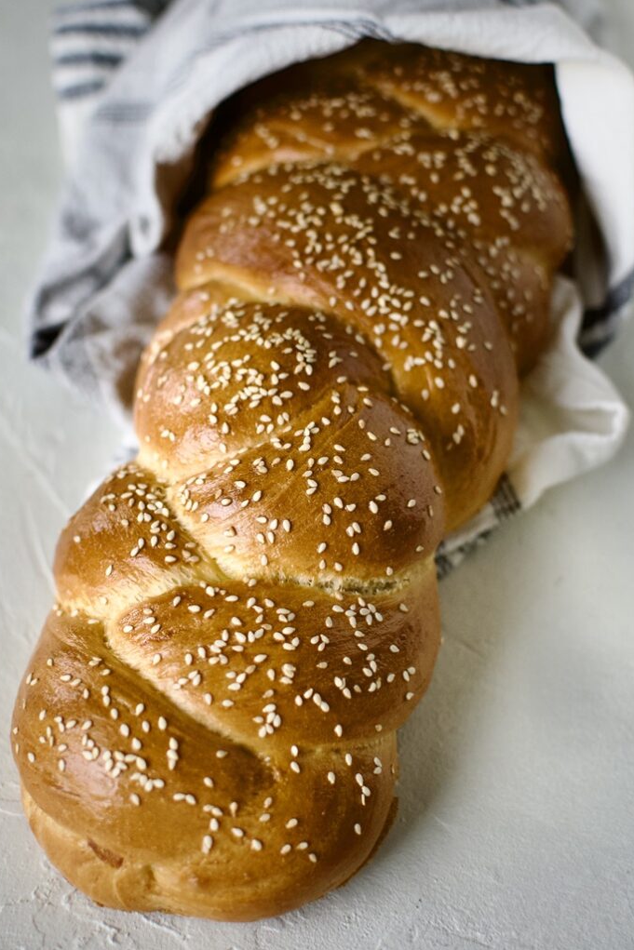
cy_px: 472
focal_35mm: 55
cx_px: 307
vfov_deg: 36.2
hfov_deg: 24.6
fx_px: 1452
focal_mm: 35
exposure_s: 1/400
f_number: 2.8
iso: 800
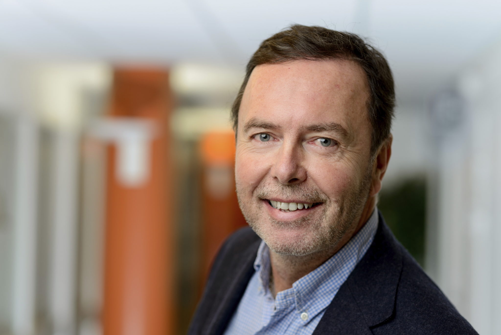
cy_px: 168
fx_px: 1183
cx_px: 250
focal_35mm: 85
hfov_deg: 23.9
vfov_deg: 16.1
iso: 200
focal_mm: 85
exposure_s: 1/125
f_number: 2
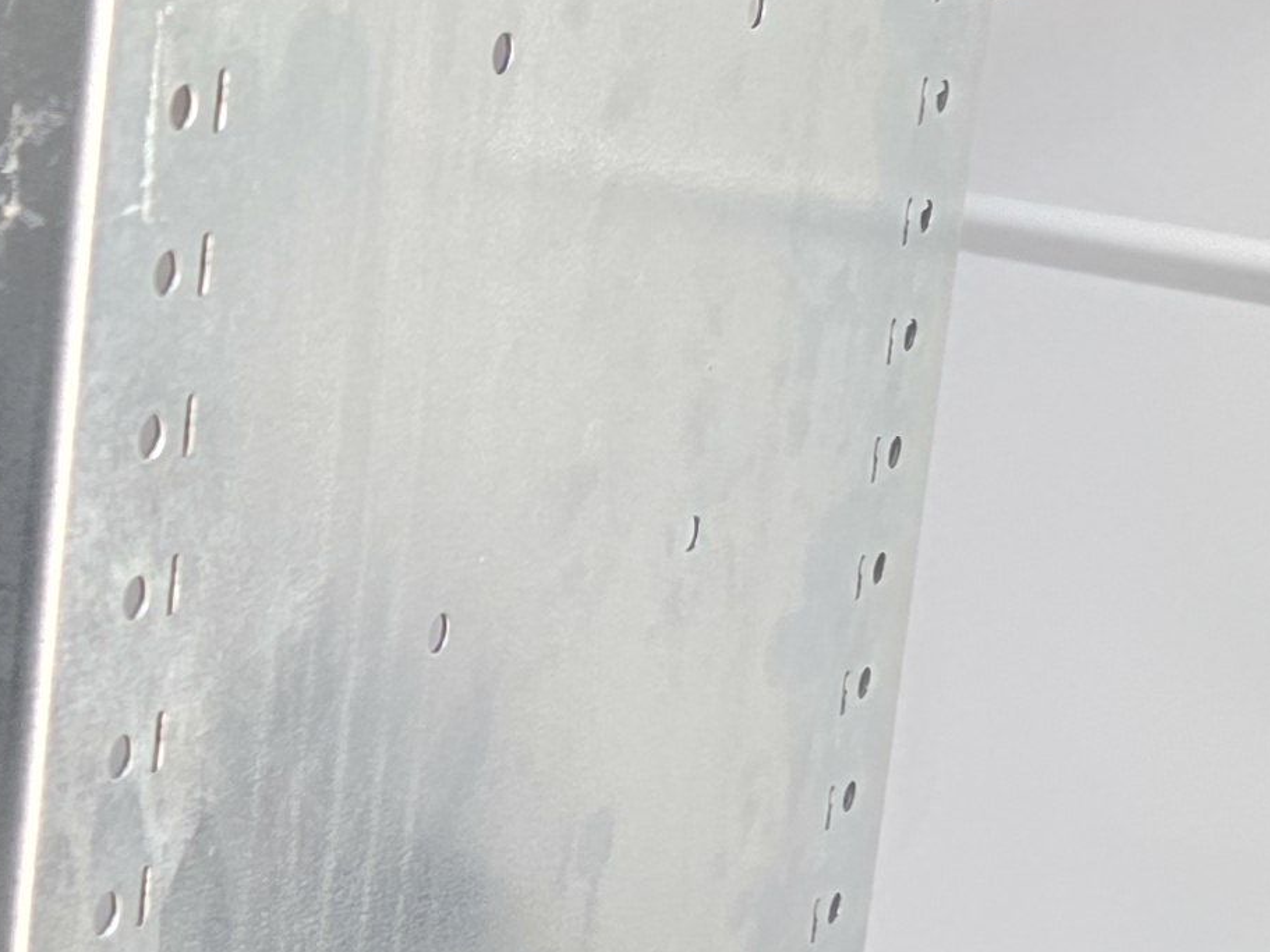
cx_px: -933
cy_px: 89
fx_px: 3705
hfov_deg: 16.6
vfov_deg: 14.5
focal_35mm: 101
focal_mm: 6.3
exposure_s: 1/180
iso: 100
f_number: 1.7
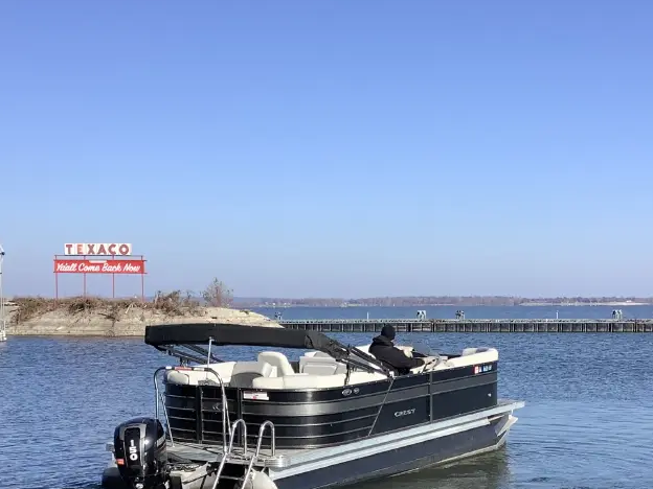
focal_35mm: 66
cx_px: 359
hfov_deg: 29.4
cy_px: 429
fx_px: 1245
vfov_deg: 21.8
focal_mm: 3.3
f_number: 2.4
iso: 25
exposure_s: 1/1294
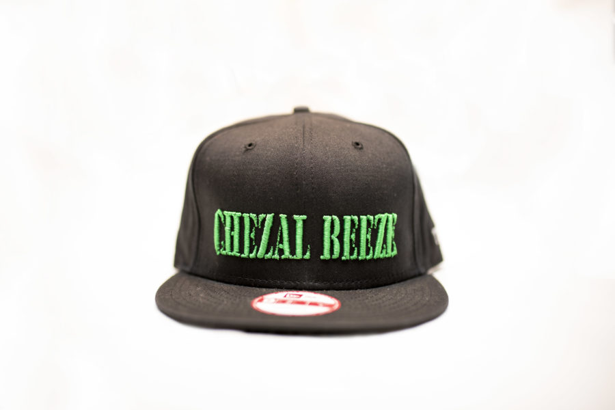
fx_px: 598
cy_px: 205
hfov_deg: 54.4
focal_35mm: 35
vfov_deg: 37.9
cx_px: 308
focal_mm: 35
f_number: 1.4
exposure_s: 1/200
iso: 160
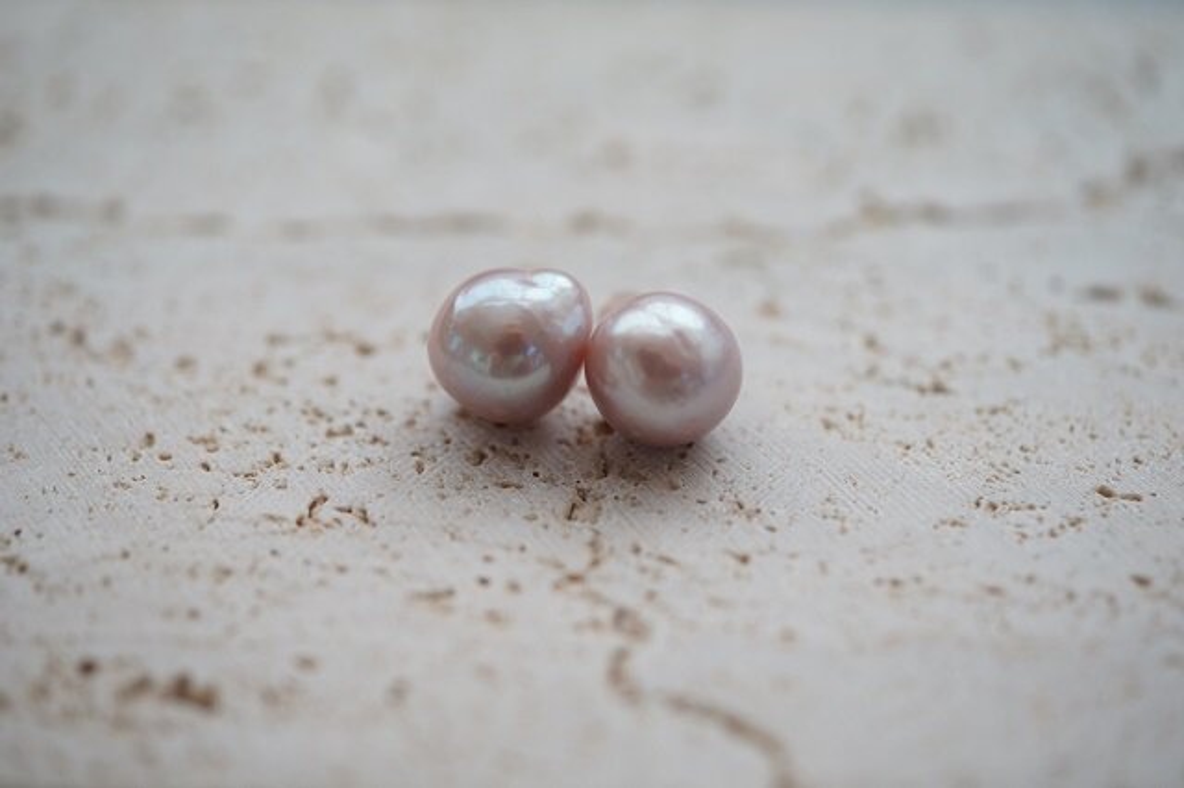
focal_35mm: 50
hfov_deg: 39.6
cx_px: 592
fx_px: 1644
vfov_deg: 27.0
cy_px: 394
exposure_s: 1/160
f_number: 4
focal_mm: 50
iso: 640
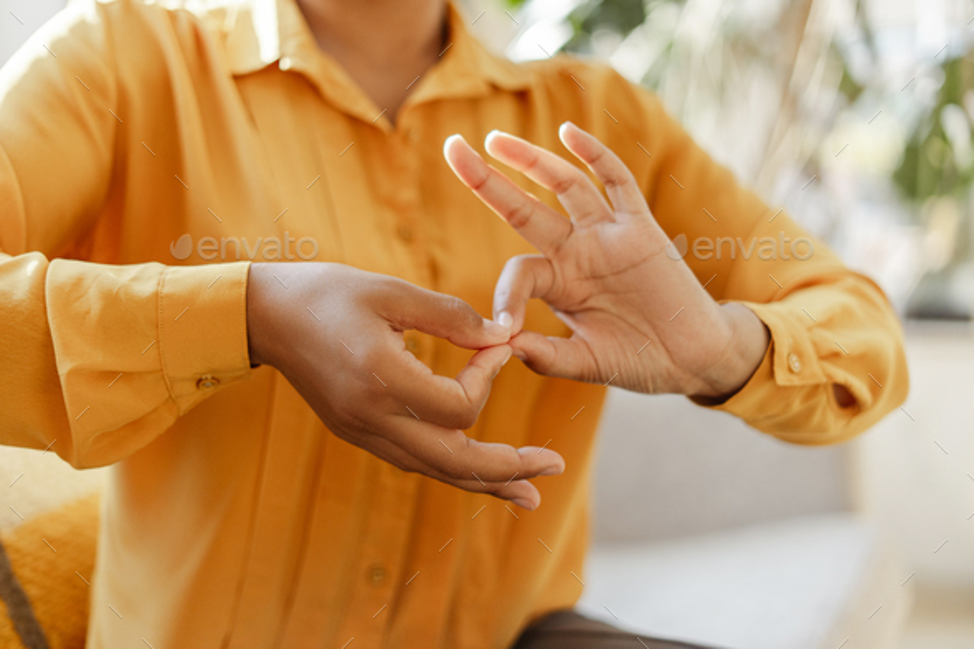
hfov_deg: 39.6
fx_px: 1352
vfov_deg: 27.0
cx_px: 487
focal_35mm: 50
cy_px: 324
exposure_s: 1/1000
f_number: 1.8
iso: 250
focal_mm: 50
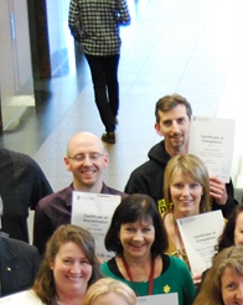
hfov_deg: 10.3
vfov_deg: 12.9
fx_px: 1325
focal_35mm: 147
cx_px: 291
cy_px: 320
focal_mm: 32
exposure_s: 1/30
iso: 1100
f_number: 4.5
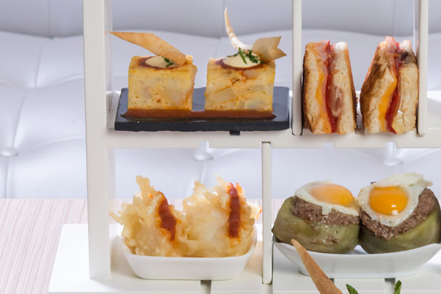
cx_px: 397
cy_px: 122
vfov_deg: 5.5
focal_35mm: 250
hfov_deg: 8.2
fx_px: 3064
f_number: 22
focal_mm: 85
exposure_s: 1/125
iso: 1100
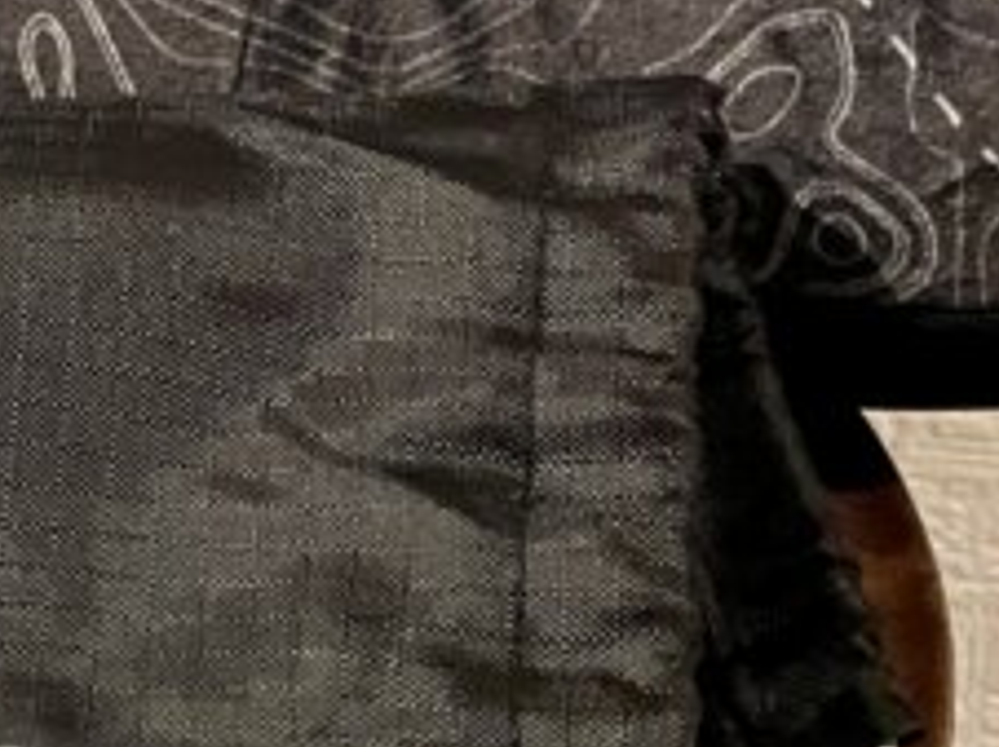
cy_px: 111
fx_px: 3402
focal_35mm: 118
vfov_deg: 12.5
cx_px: -57
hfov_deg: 16.3
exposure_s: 1/25
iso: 640
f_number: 1.6
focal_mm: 4.2
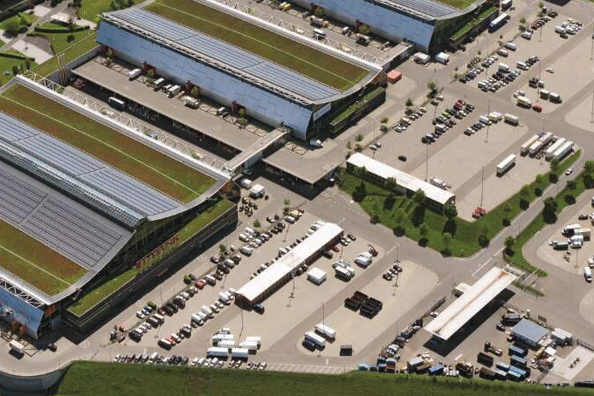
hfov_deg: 20.1
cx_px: 93
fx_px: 1651
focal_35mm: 100
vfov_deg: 13.5
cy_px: 17
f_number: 7.1
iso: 250
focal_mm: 34
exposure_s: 1/1600
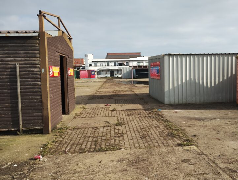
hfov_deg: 53.6
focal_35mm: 34
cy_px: 86
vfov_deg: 41.9
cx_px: 139
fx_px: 234
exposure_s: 1/393
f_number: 1.8
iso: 100
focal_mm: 4.27
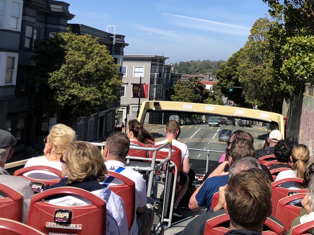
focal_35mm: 48
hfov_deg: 37.8
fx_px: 435
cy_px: 36
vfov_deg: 29.3
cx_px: 264
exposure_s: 1/1600
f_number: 1.8
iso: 20
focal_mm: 4
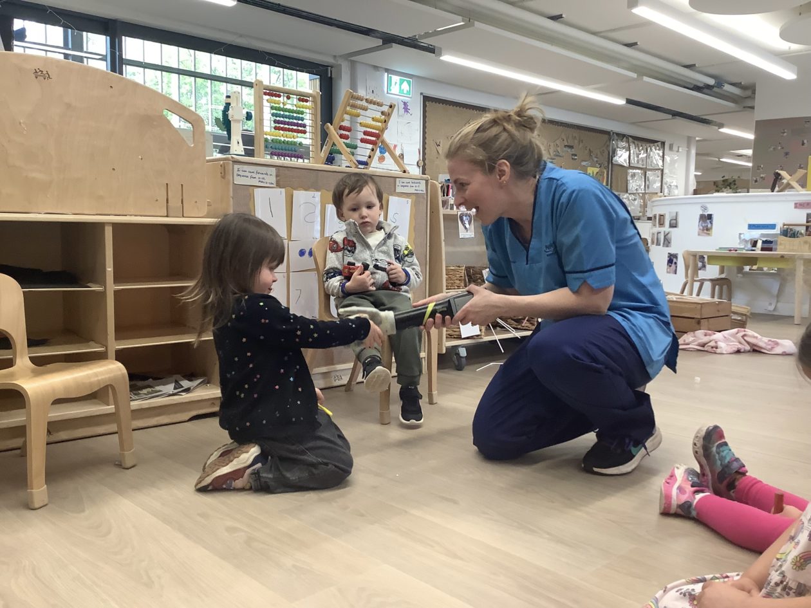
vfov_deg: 45.4
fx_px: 726
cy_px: 304
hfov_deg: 58.4
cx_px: 406
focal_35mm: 31
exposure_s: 1/50
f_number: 2.4
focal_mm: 3.3
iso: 125
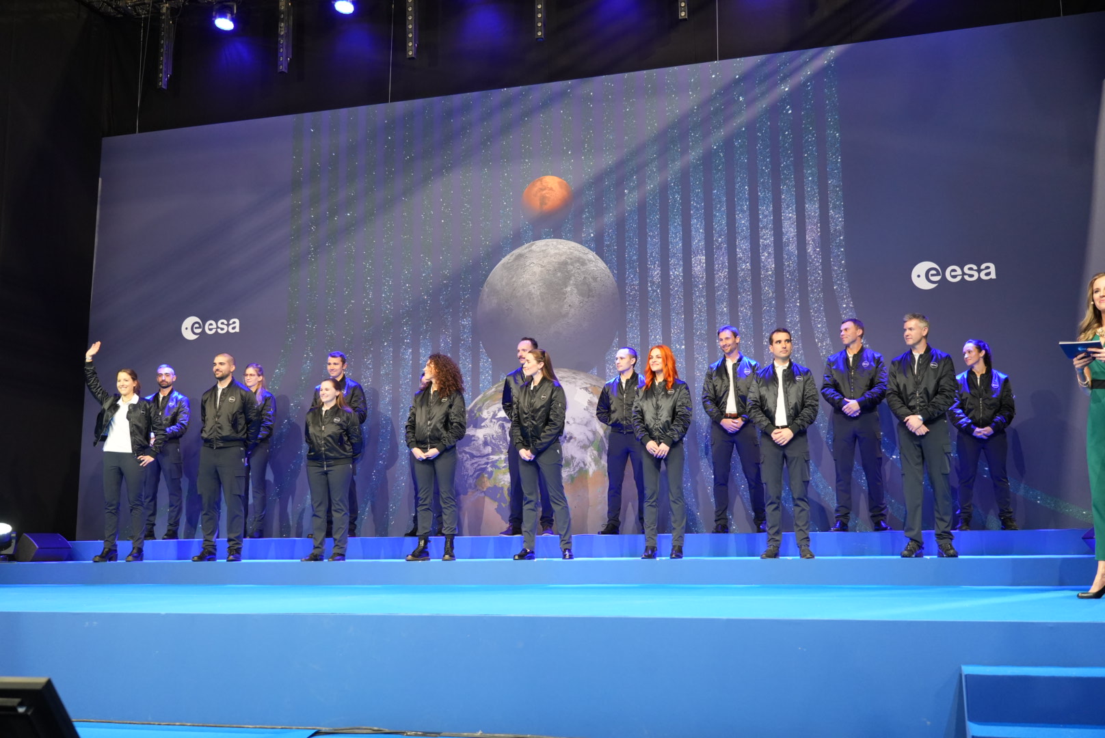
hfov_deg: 54.4
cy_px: 369
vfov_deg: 37.9
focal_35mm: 35
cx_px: 552
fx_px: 1075
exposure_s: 1/100
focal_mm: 35
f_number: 4
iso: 3200
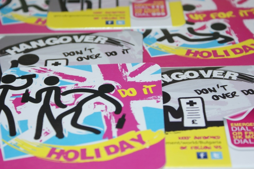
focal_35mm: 105
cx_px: 127
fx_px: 741
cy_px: 84
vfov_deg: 13.0
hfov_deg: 19.5
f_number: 5.6
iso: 400
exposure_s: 1/125
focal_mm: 70
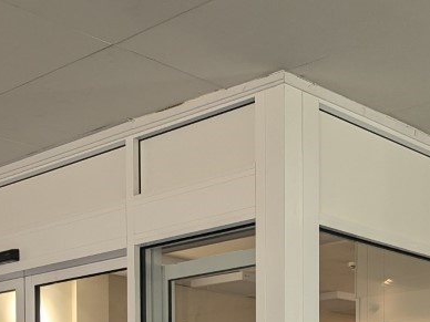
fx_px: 919
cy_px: 480
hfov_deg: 26.2
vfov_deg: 17.8
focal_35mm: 74
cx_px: 284
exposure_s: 1/33.3
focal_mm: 6.81
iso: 55
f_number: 1.85
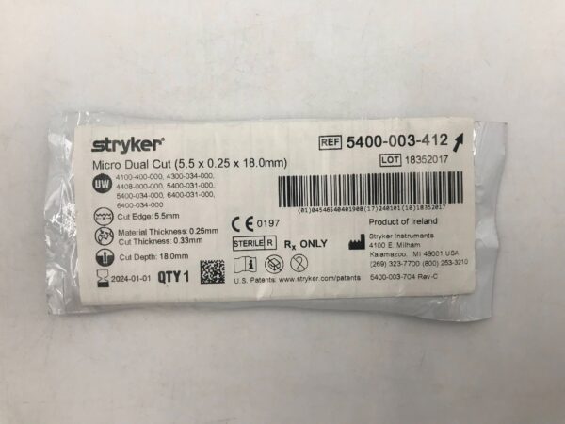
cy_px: 212
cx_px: 282
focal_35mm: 28
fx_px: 457
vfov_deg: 49.7
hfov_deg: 63.4
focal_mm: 3.99
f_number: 1.8
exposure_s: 1/40
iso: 25
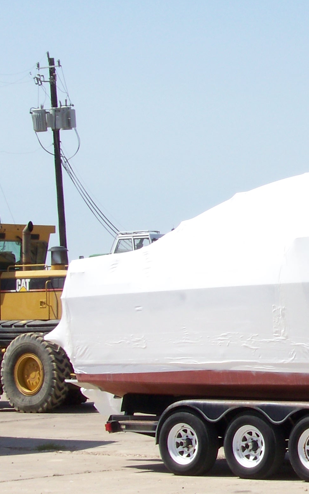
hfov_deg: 8.8
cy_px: 246
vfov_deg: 14.3
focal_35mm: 146
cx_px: 459
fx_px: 1967
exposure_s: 1/125
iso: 64
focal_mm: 11.7
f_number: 9
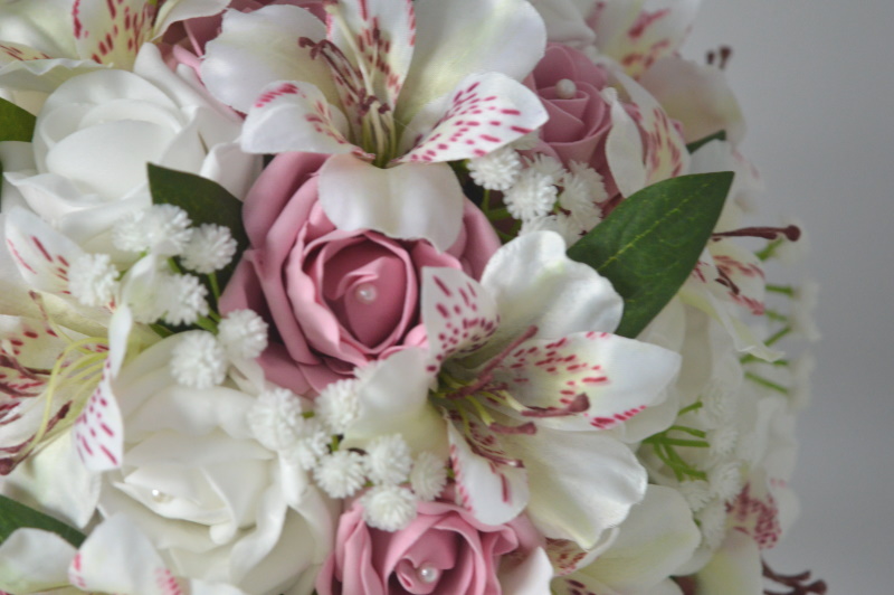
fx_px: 1861
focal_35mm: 75
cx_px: 447
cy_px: 298
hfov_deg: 27.0
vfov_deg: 18.2
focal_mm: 50
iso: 1400
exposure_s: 1/60
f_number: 5.6
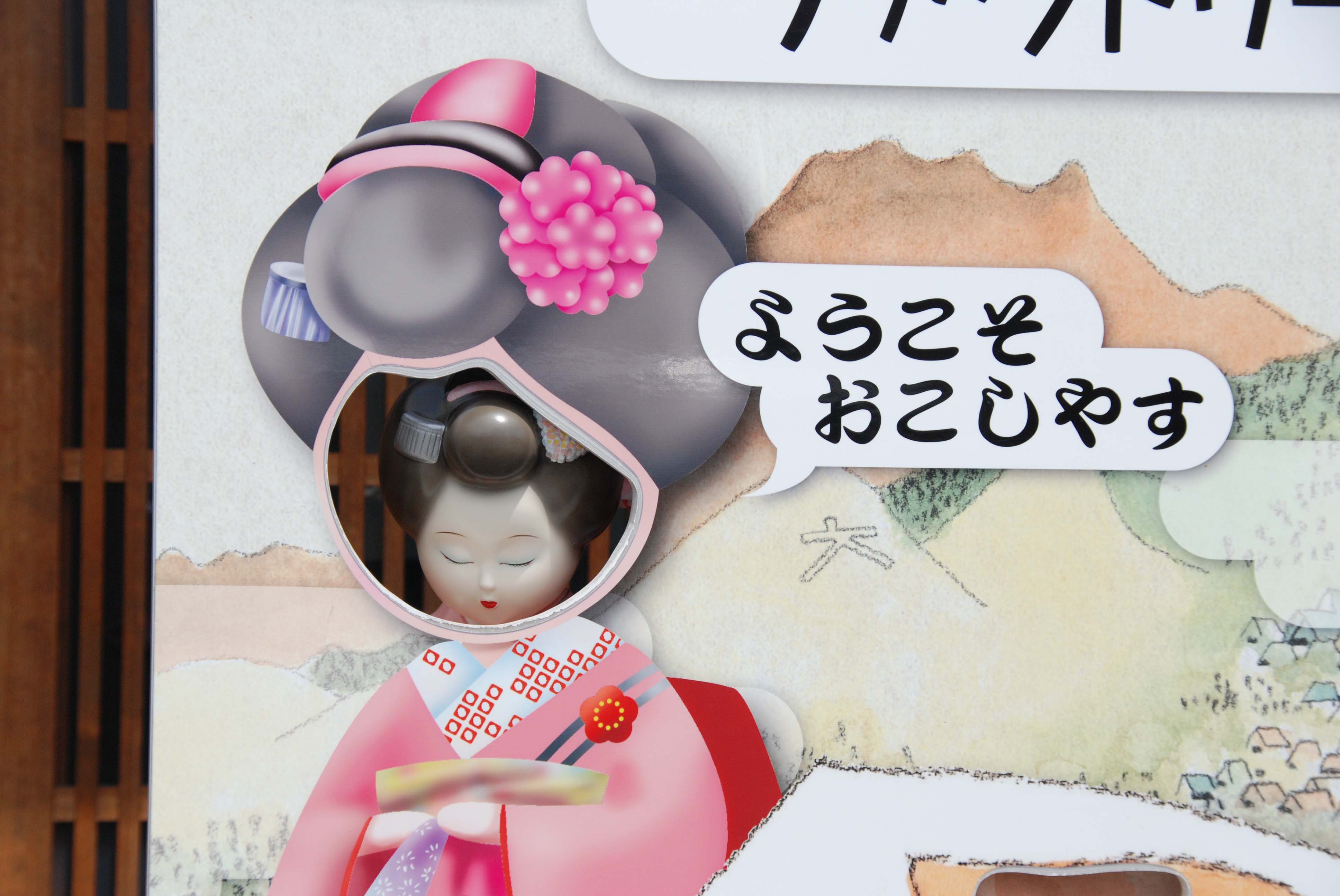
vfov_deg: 14.1
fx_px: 3634
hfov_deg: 20.9
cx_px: 670
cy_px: 448
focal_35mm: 98
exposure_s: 1/1000
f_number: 8
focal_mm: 65
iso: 400
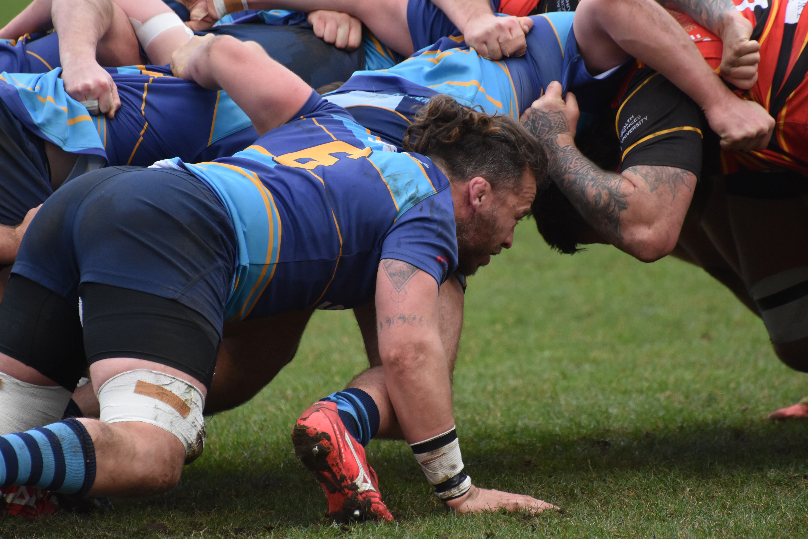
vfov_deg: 3.4
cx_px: 404
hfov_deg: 5.1
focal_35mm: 405
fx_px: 9089
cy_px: 270
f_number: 5.6
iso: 800
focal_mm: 270
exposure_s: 1/250
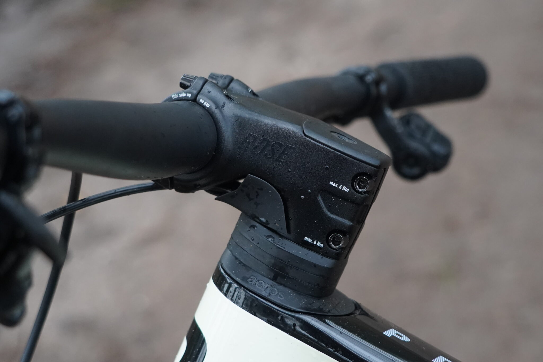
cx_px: 272
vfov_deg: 15.0
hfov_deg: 22.4
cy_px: 181
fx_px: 1372
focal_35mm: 91
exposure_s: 1/500
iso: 3200
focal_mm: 61
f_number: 5
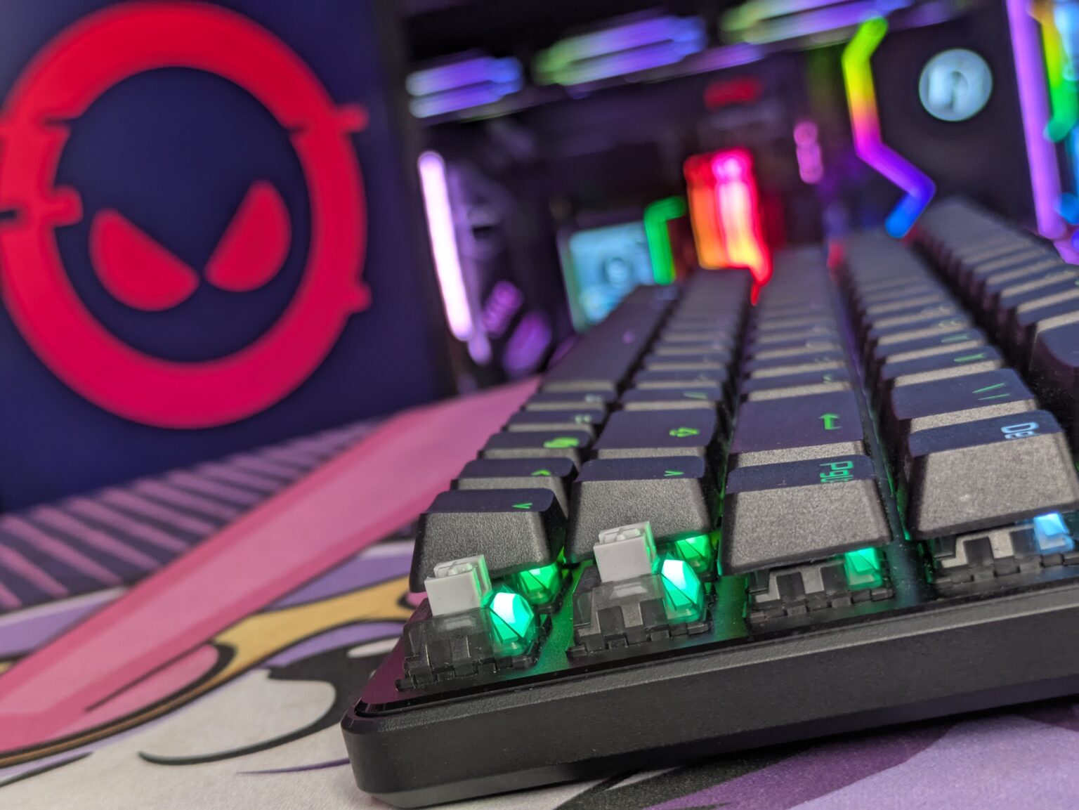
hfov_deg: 37.5
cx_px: 540
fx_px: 1590
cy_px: 405
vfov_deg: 28.6
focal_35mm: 51
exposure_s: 1/50
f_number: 1.89
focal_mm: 5.43
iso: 101
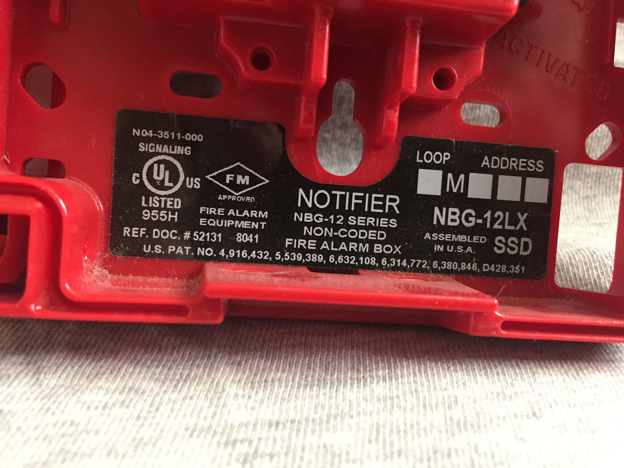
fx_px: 523
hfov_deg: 61.7
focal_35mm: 29
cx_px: 312
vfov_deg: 48.2
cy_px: 234
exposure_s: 1/30
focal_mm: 4.15
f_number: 2.2
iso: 200
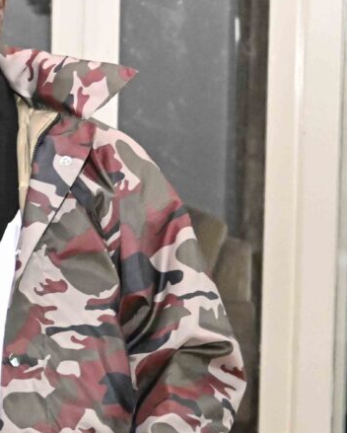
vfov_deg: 11.7
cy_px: 319
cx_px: -381
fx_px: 2102
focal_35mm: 164
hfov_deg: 8.8
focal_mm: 50
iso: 12800
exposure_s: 1/640
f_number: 5.6
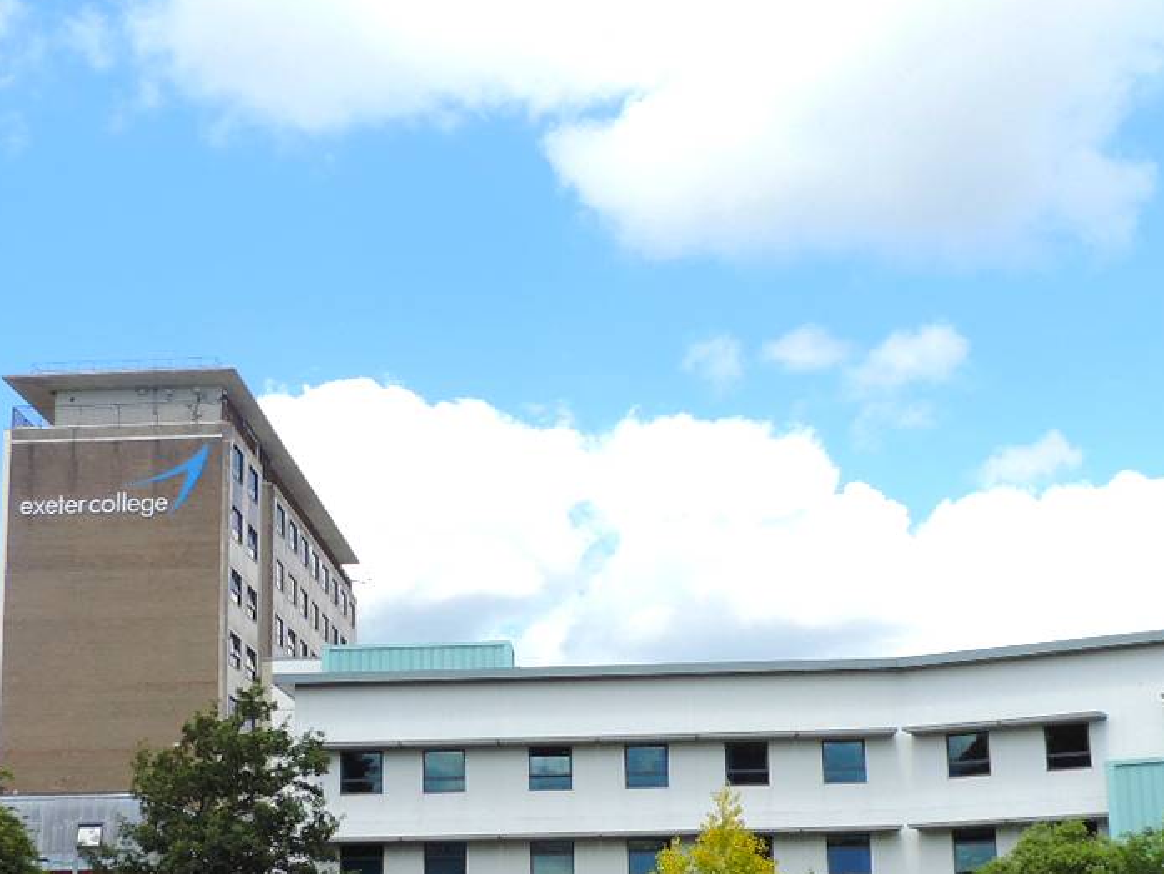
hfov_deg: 34.9
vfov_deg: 26.4
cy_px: 575
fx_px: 1850
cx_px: 522
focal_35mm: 55
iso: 80
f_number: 3
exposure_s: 1/1000
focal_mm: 4.3
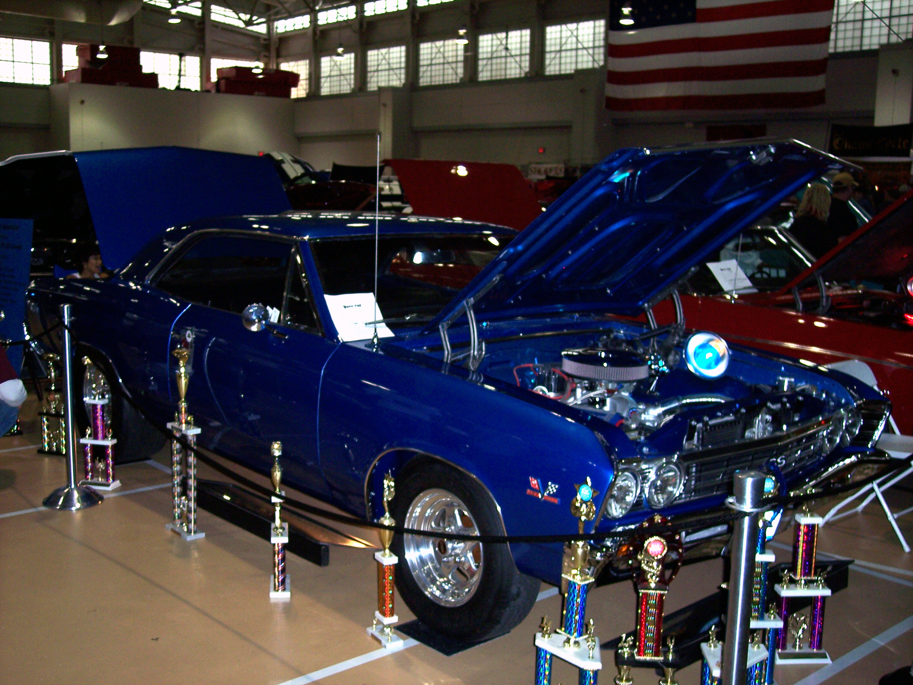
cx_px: 456
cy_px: 342
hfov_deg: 47.9
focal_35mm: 39
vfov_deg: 36.8
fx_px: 1029
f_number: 2.8
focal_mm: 8
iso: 100
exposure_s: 1/60
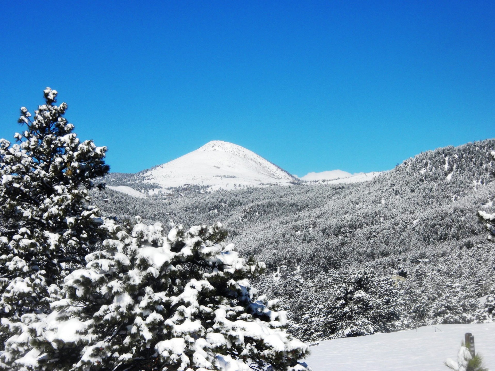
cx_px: 248
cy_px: 186
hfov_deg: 23.0
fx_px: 1215
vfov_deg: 17.4
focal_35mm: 85
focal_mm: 15
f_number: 14
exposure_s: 1/127
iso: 64
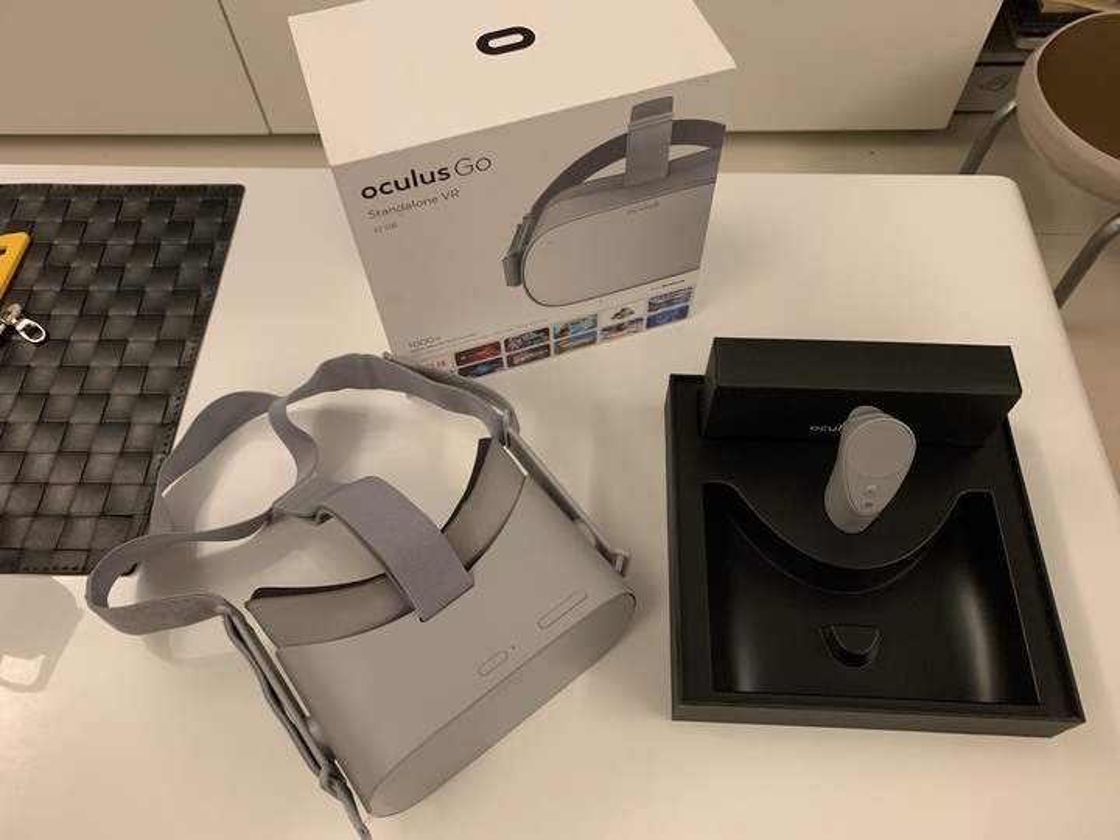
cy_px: 420
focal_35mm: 26
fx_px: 841
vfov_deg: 53.1
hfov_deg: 67.3
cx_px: 560
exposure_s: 1/60
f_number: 1.8
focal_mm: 4.25
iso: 400
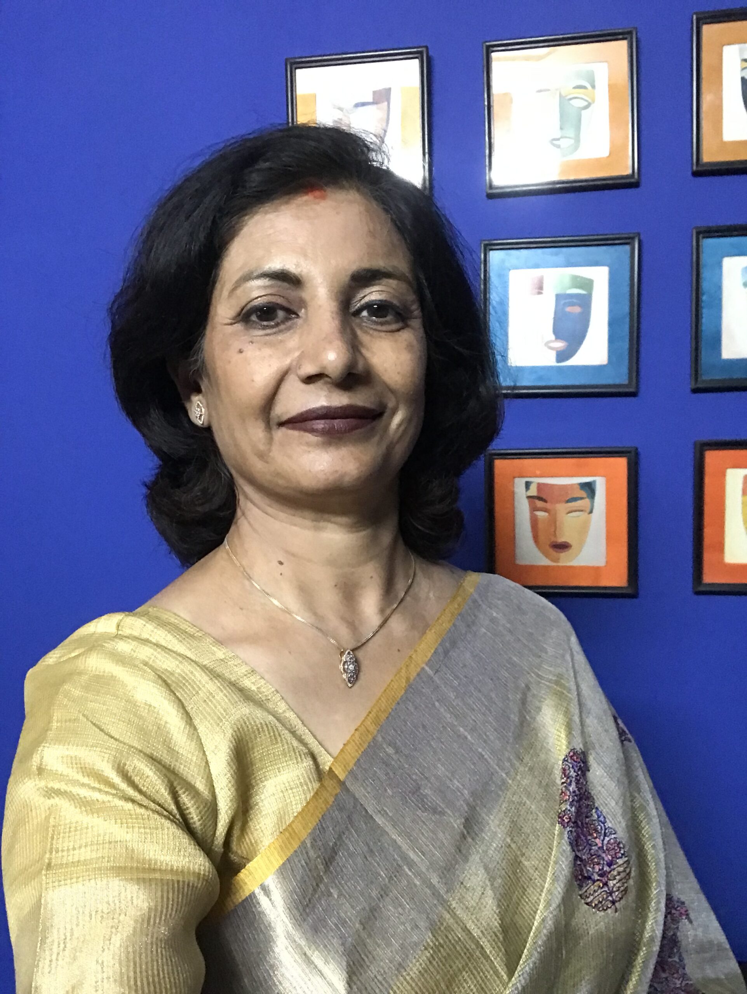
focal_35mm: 32
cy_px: 497
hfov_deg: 44.2
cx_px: 374
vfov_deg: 56.8
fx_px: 920
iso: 250
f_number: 2.2
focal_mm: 2.87
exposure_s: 1/17
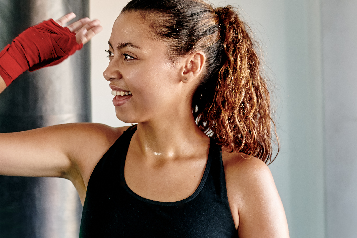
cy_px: 128
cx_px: -2
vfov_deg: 12.6
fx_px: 1081
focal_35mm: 109
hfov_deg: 18.3
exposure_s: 1/160
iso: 400
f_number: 3.5
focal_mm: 35
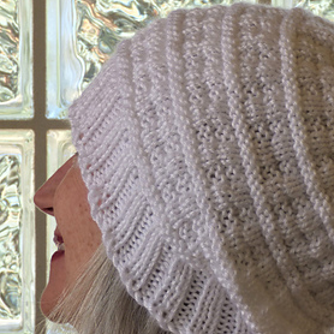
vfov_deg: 10.8
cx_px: 251
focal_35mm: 162
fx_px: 1768
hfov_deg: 10.8
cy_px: 208
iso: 100
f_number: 4.8
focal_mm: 17.01
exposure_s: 1/80
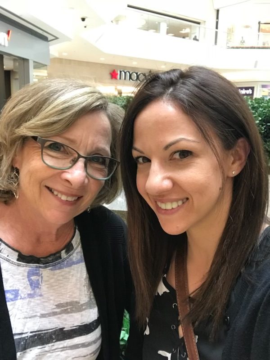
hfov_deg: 44.2
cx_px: 135
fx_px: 333
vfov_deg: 56.8
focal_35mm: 32
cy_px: 180
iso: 100
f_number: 2.2
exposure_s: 1/30
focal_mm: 2.87
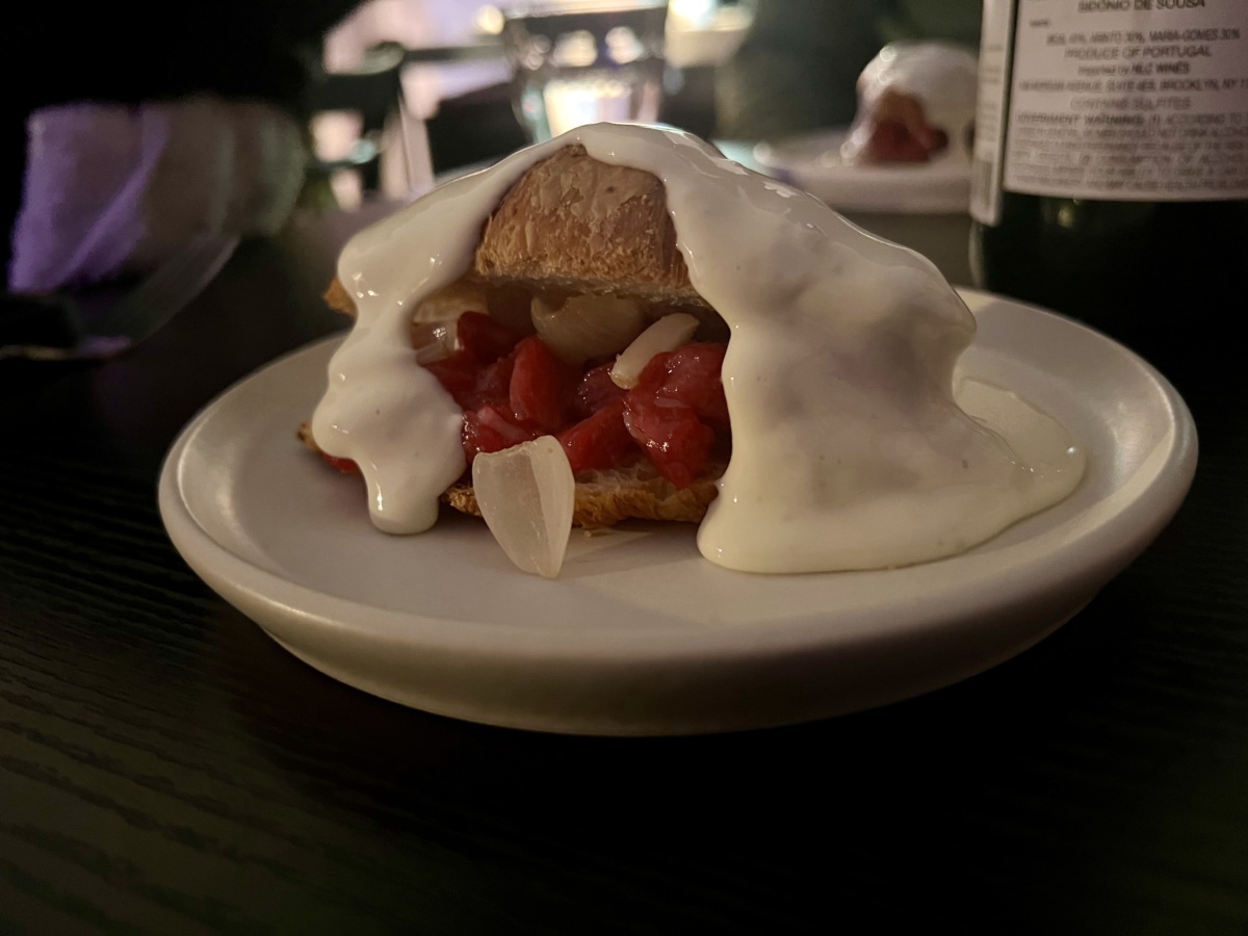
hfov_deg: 67.3
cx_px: 624
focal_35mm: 26
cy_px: 468
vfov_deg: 53.1
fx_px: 937
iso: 1000
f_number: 1.5
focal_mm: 5.7
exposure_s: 1/30
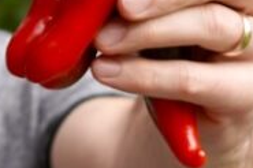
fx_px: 1685
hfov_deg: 8.3
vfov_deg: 5.7
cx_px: -198
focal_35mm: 240
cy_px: -94
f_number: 4.5
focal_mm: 41
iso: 125
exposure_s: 1/160
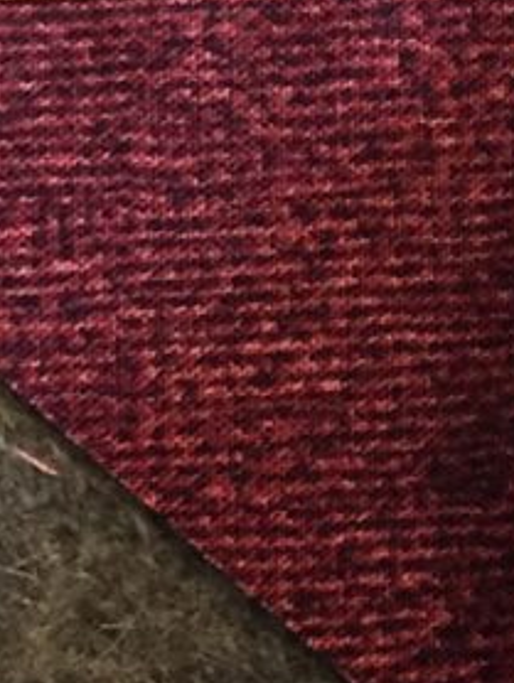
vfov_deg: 12.3
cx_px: 863
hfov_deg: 9.0
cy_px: 160
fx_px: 3163
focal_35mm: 160
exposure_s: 1/30
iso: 160
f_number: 2.2
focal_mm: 4.15
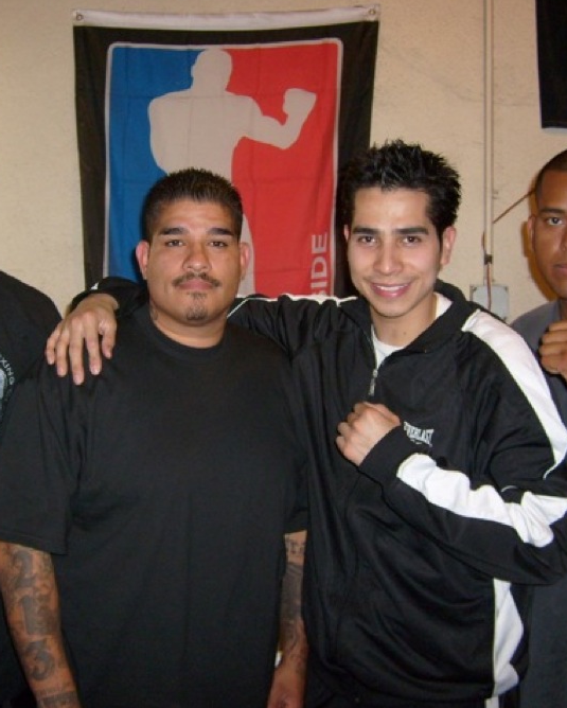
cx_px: 242
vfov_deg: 40.3
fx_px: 964
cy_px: 355
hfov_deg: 32.7
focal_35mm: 46
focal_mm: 5.8
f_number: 2.8
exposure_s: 1/45
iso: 100
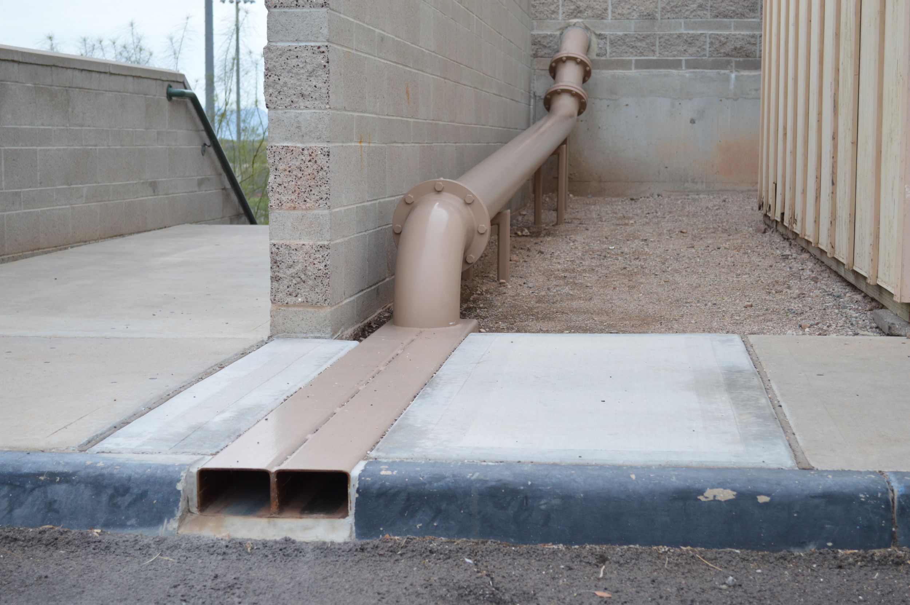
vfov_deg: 23.7
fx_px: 1439
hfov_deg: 35.1
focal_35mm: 57
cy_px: 302
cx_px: 455
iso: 400
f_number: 5
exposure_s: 1/40
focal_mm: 38
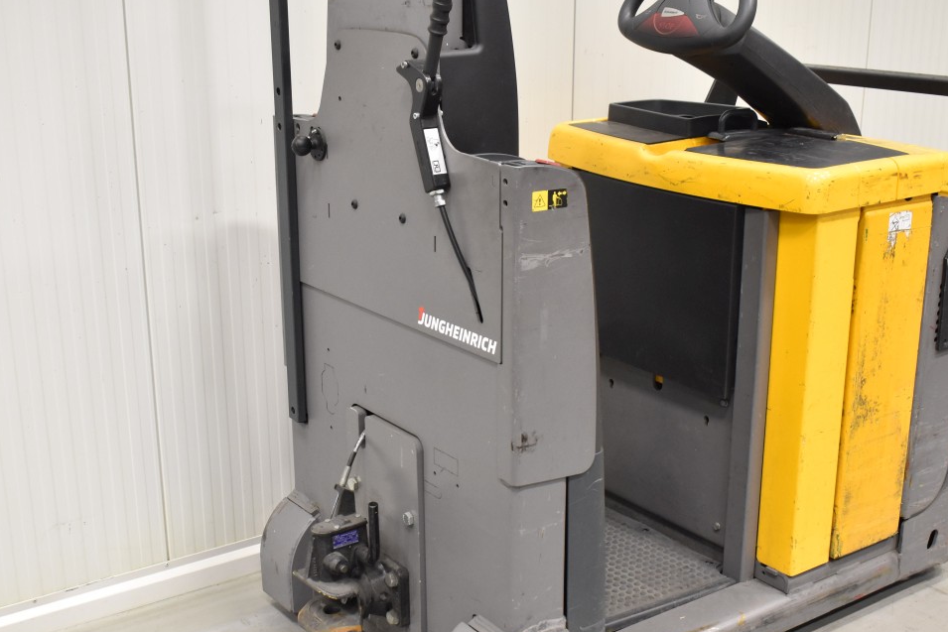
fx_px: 1290
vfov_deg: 27.5
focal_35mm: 49
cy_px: 387
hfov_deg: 40.3
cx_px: 457
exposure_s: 1/40
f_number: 5
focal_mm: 26
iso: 1600
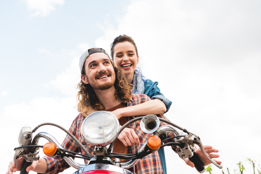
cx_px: 130
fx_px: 276
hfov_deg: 50.7
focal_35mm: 38
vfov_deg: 35.1
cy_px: 87
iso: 125
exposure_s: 1/200
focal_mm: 38
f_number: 5
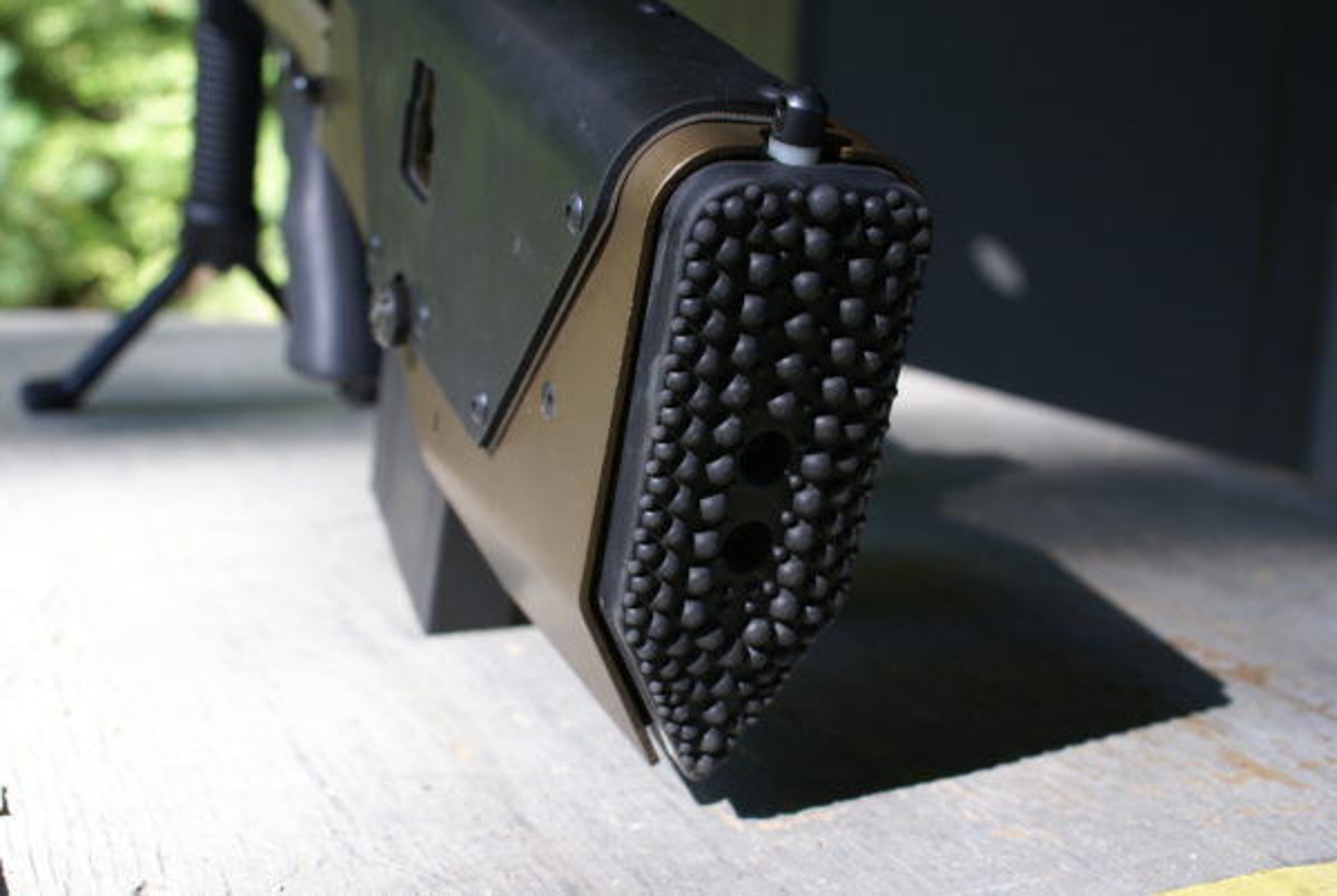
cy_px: 448
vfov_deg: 30.0
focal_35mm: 45
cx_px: 668
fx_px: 1674
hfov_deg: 43.5
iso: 125
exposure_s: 1/60
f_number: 5
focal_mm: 30
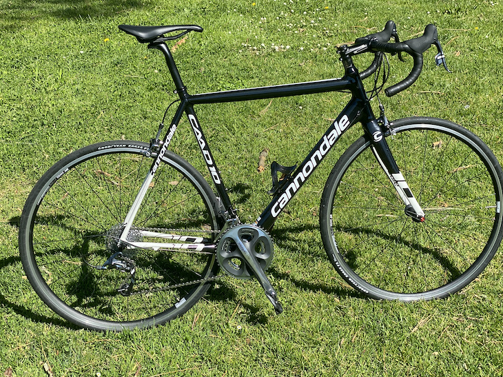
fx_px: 828
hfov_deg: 33.8
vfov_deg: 25.6
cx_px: 254
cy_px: 178
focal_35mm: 57
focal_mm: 6
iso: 20
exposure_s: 1/905
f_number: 2
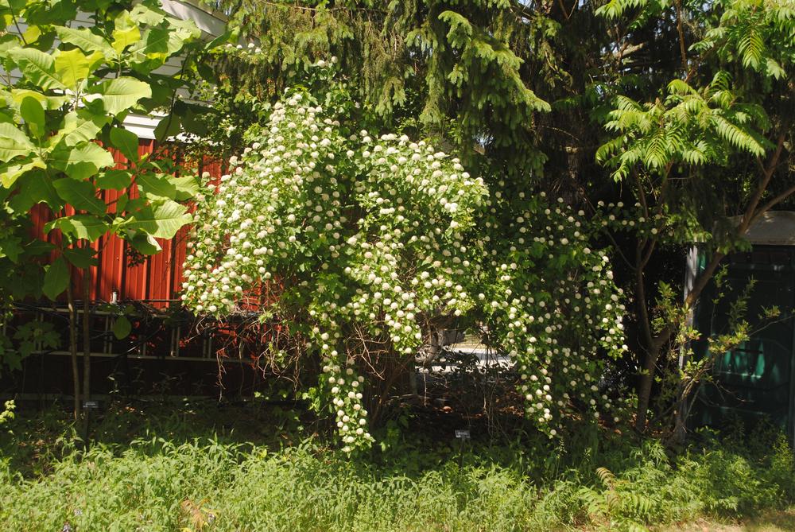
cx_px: 398
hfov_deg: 41.1
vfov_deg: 28.1
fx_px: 1061
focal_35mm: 48
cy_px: 266
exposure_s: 1/160
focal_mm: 32
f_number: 6.3
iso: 100
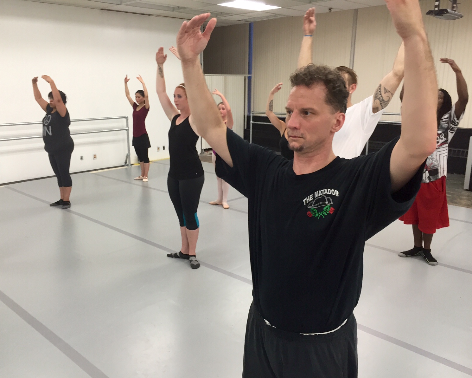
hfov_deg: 57.1
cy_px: 192
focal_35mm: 31
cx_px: 220
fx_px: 433
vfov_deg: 47.1
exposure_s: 1/30
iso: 80
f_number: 2.2
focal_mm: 4.15
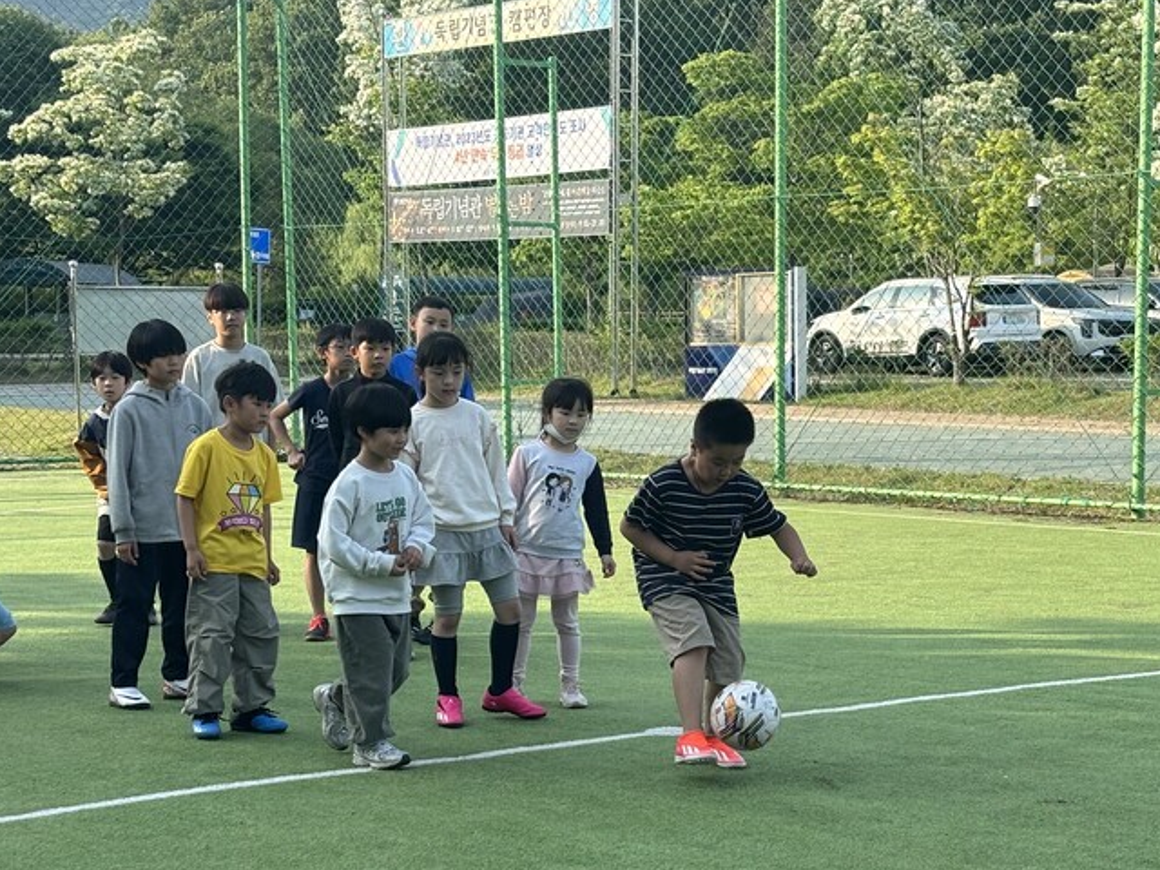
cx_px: 716
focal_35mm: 78
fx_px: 2614
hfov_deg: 25.0
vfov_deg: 18.8
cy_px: 580
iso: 32
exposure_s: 1/742
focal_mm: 5.96
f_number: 1.6
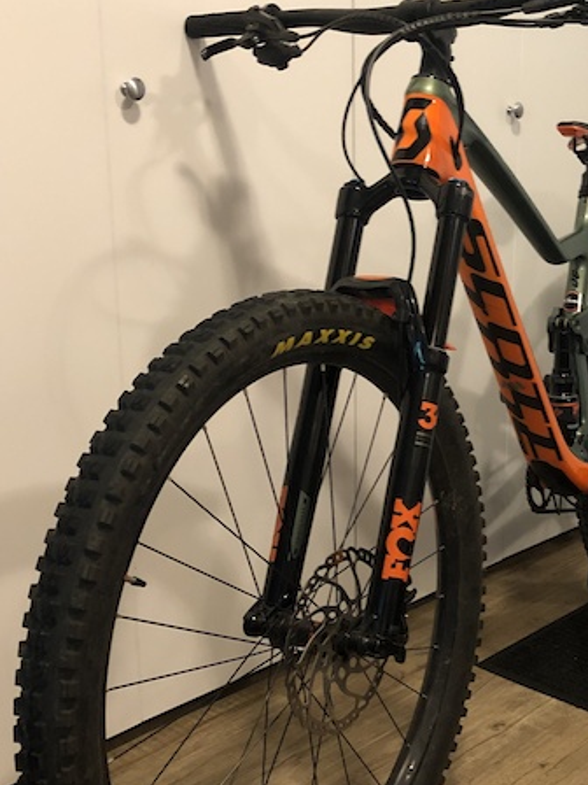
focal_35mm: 50
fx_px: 1132
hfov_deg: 28.4
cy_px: 459
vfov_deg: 38.1
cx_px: 483
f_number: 1.8
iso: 100
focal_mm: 4
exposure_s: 1/13
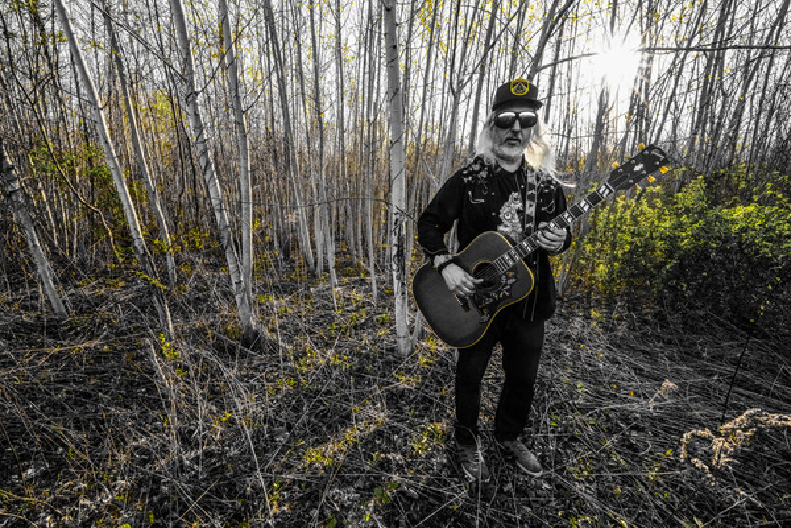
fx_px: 308
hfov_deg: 104.3
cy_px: 264
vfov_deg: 81.2
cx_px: 396
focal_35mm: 14
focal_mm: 14
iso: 6400
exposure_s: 1/800
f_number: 16
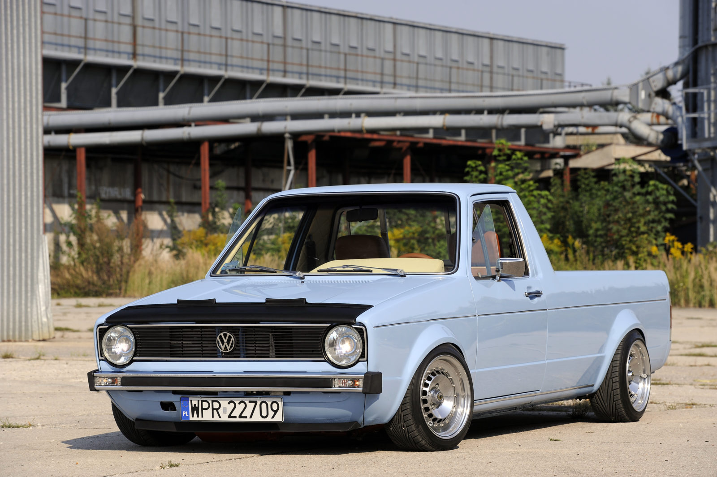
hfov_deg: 15.2
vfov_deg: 10.1
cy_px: 238
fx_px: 2687
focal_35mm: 135
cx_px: 358
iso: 200
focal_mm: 135
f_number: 8
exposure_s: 1/160
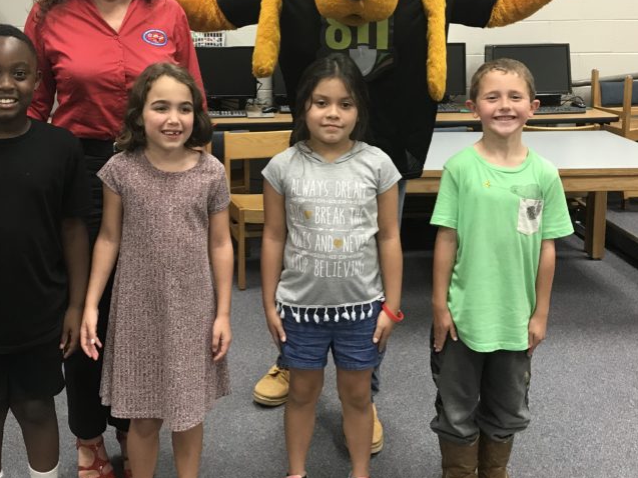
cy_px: 115
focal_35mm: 45
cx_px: 233
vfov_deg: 31.6
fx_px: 830
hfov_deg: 41.7
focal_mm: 3.99
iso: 40
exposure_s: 1/17
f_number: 1.8
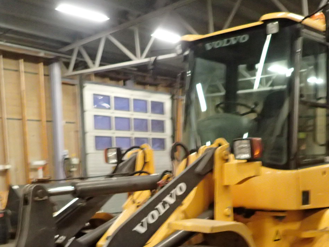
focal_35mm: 51
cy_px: 243
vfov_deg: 27.1
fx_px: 485
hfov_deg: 37.5
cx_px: 166
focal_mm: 4.5
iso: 800
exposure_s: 1/25
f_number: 2
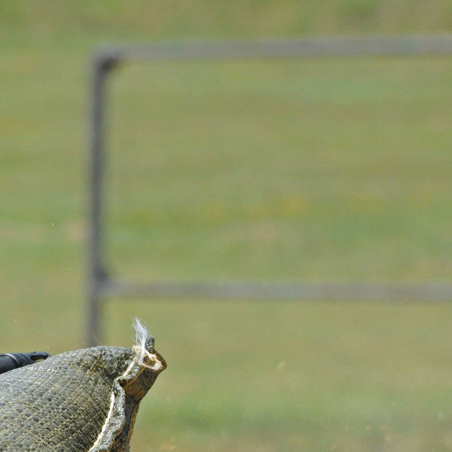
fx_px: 8421
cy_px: 425
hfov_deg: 3.1
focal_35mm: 570
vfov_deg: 3.1
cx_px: -236
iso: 800
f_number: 13
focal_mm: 200
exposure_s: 1/640
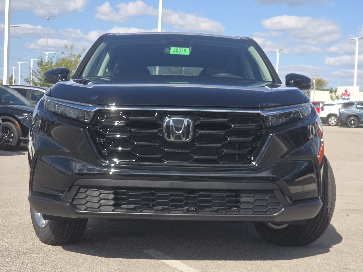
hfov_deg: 28.2
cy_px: 136
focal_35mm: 69
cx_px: 182
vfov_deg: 21.3
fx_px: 724
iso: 50
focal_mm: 7.9
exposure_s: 1/1718
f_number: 2.4
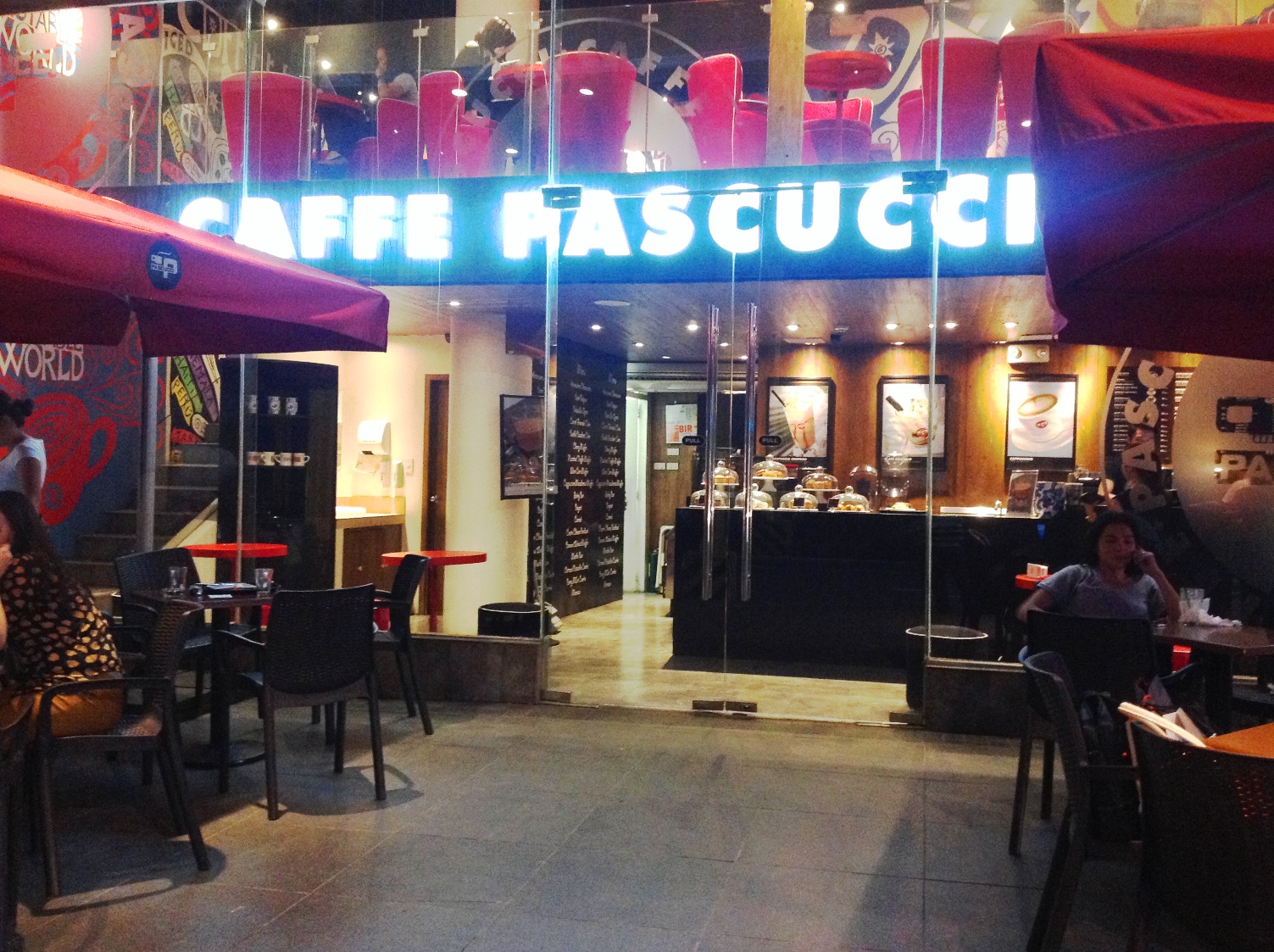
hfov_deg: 52.7
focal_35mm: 35
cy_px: 476
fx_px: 1286
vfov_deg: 40.6
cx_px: 637
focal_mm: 4.28
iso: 400
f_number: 2.4
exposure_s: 1/15
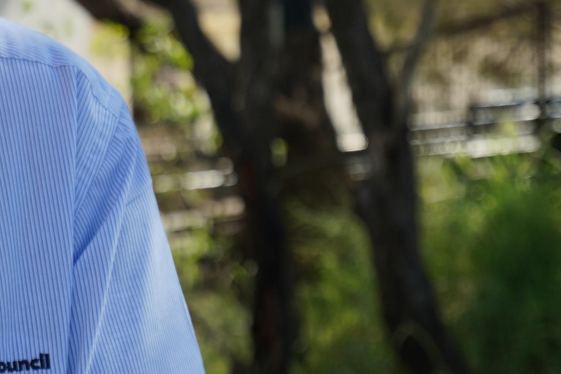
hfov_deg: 14.6
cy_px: 73
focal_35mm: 133
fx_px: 2072
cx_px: -210
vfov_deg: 10.3
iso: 125
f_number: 4
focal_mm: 33
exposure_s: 1/100
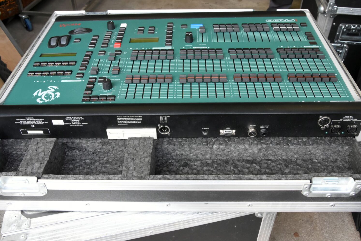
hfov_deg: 55.8
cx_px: 178
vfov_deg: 38.9
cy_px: 121
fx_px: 341
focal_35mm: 34
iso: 1600
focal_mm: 22
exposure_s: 1/60
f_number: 10
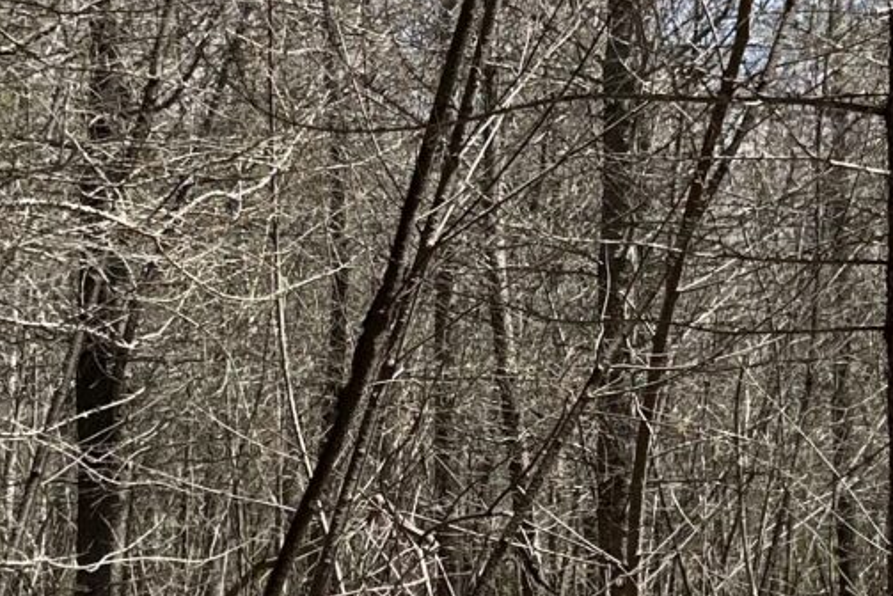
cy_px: 179
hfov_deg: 18.6
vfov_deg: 12.4
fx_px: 2730
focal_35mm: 110
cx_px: 391
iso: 50
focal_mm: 5.7
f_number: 1.5
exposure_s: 1/1395
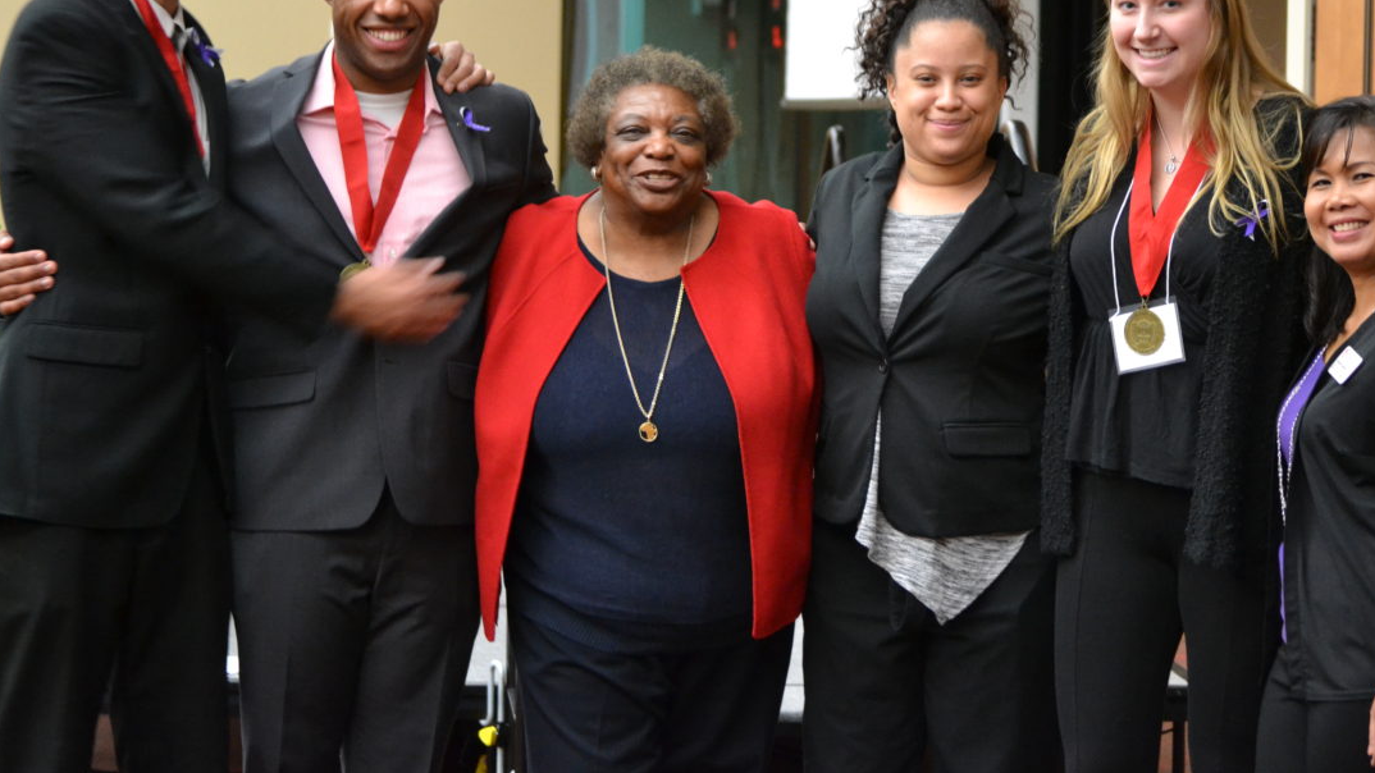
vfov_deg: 12.5
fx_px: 3521
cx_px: 764
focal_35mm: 97
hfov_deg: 22.1
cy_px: 264
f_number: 4
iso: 2000
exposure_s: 1/15
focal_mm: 55
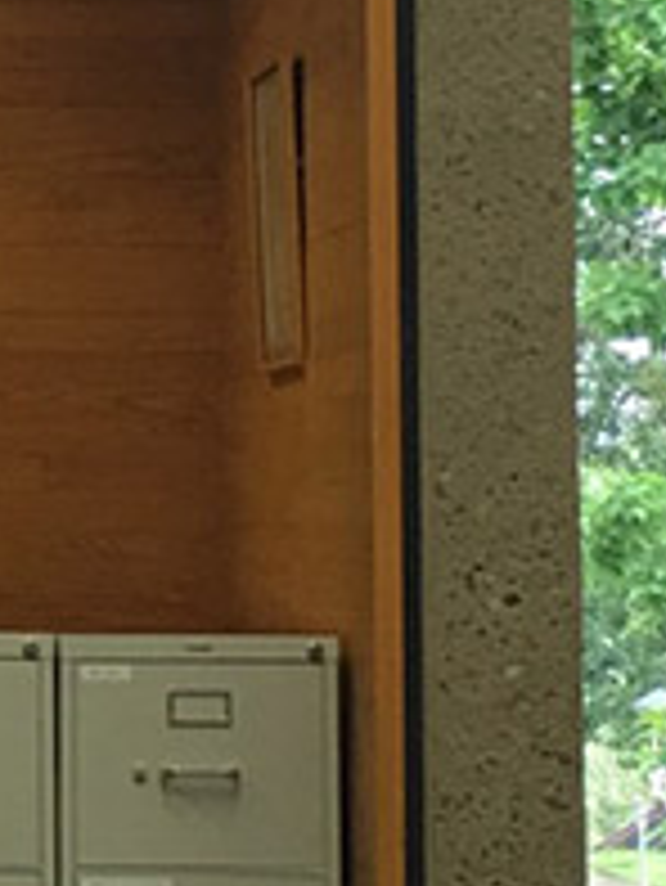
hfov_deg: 7.7
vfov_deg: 10.5
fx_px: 4818
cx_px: -454
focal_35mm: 188
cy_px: 72
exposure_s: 1/30
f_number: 2.2
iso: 25
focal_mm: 4.15
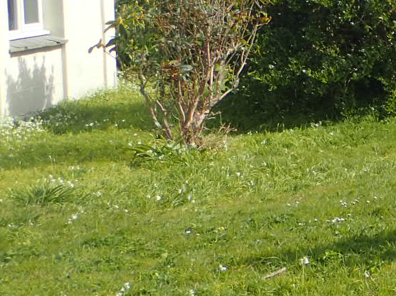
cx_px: 649
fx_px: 1761
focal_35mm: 154
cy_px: 112
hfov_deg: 12.1
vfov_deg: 9.6
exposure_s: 1/640
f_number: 4.5
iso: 100
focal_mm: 8.41
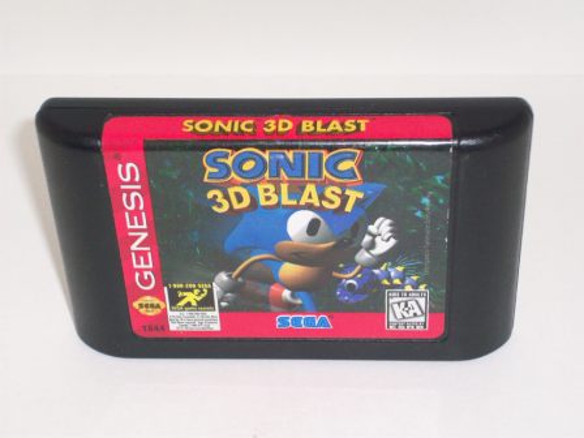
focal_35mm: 92
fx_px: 1552
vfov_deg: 16.1
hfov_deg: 21.3
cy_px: 219
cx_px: 292
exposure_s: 1/80.3
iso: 160
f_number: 4.7
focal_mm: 15.3
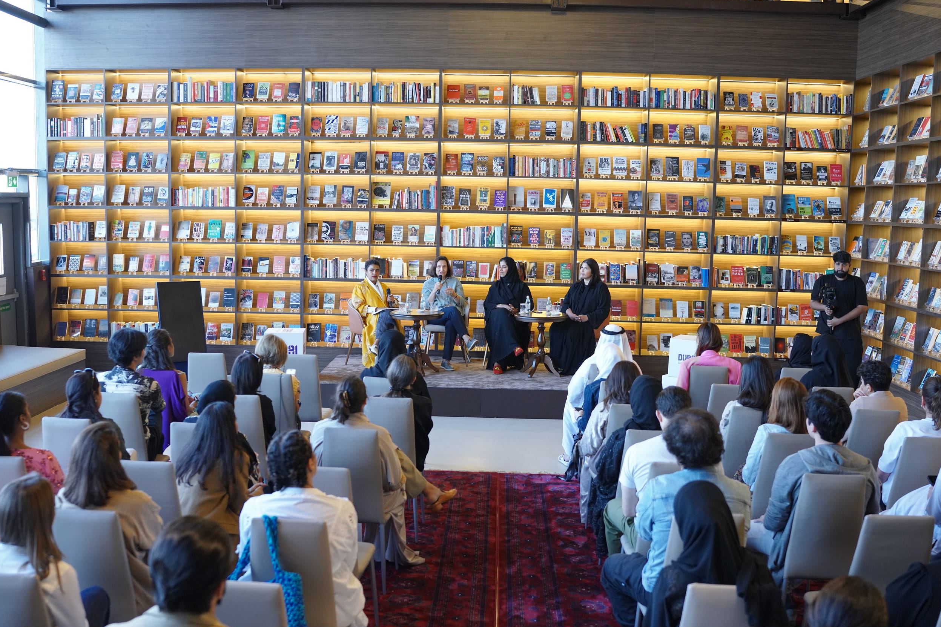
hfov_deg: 48.4
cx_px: 450
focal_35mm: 40
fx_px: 1045
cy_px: 351
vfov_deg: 33.4
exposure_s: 1/125
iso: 1600
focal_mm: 35
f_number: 2.5
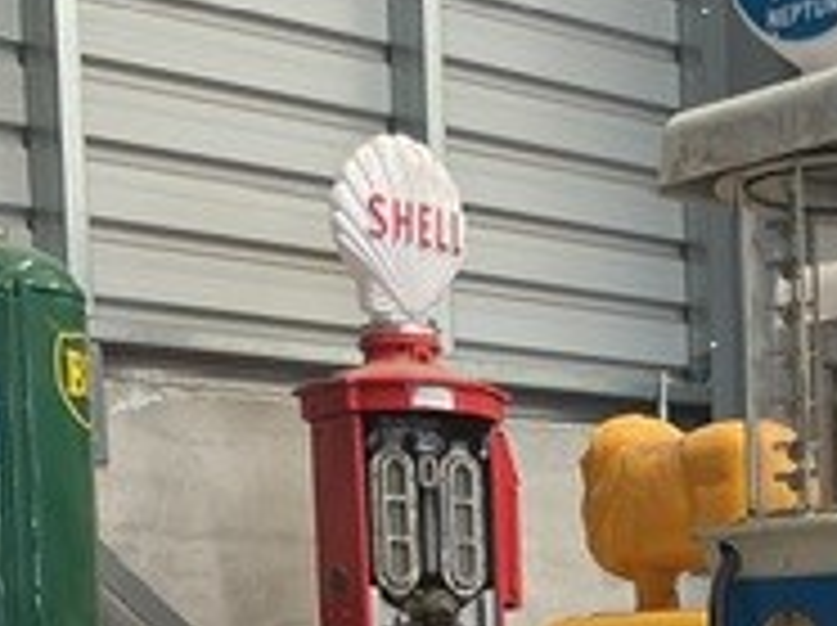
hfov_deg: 19.1
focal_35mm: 100
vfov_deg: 13.9
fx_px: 2415
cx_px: 850
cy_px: 923
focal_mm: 3
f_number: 1.8
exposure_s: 1/50
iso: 40
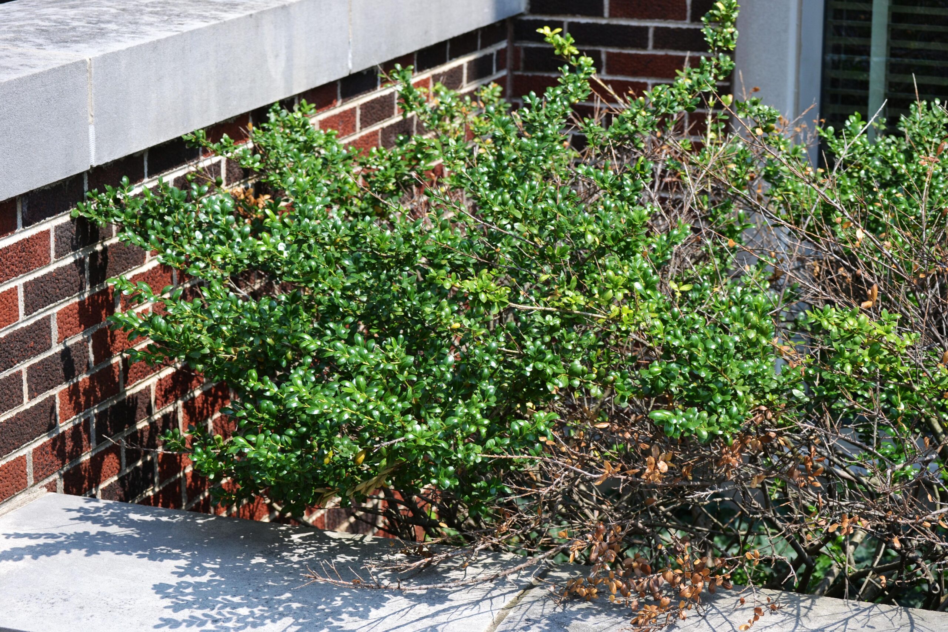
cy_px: 316
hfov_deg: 24.6
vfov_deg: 16.6
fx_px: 2172
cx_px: 474
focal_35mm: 82
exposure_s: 1/200
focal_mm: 55
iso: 100
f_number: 7.1
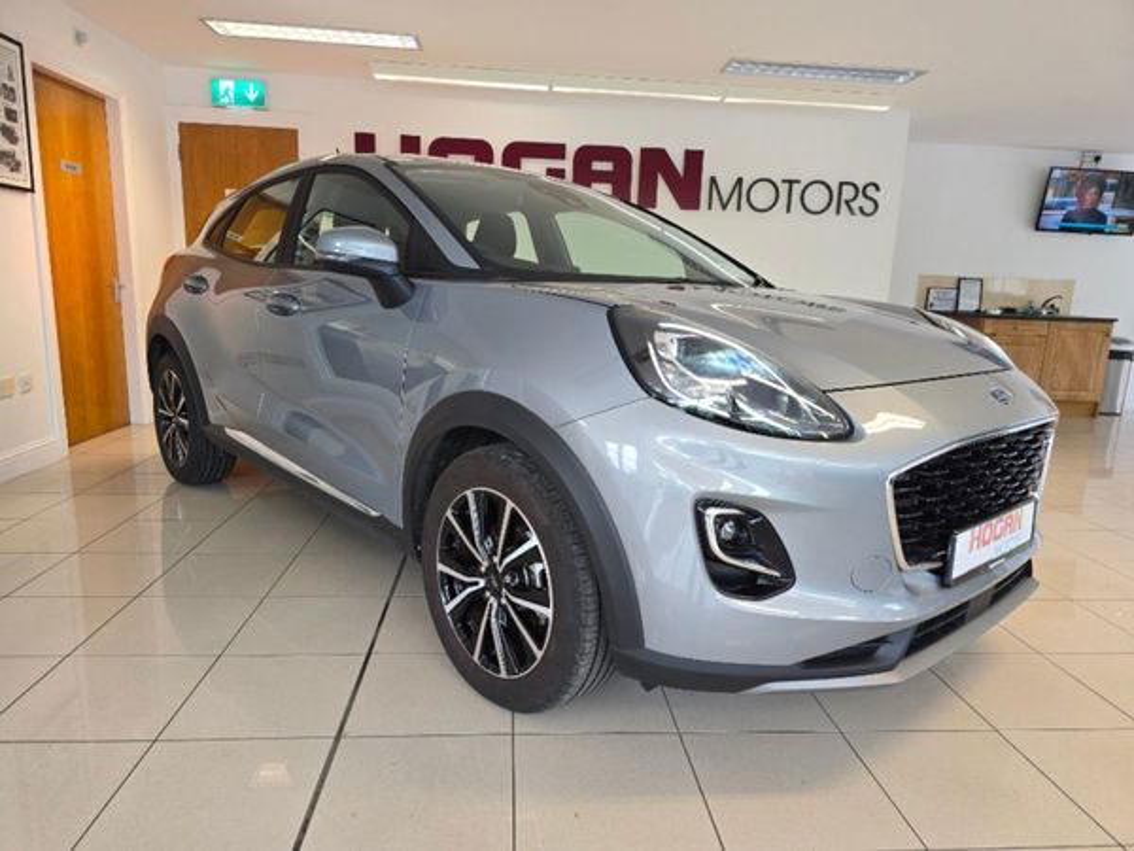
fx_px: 753
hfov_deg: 73.9
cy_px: 426
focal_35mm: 23
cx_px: 567
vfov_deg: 58.9
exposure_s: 1/51
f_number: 1.7
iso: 64
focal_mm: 6.3
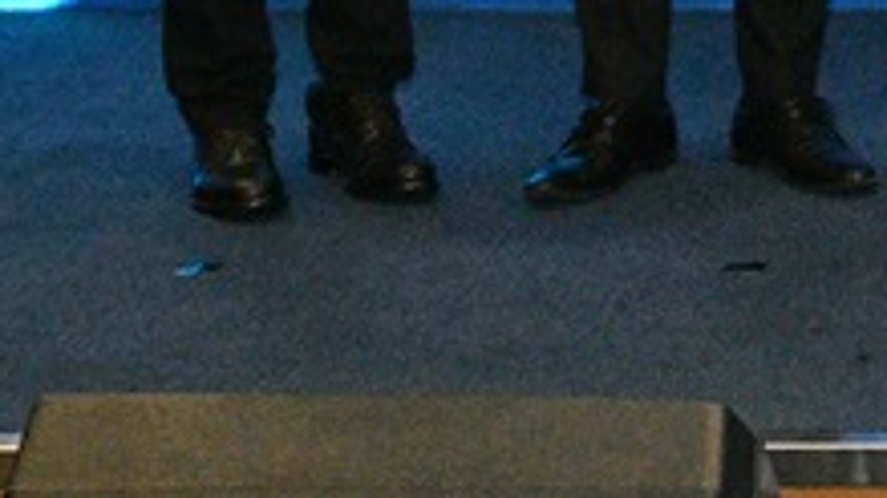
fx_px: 4867
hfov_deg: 9.8
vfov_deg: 5.6
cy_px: -875
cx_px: 1636
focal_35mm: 207
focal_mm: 24
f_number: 11
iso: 6400
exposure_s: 1/60
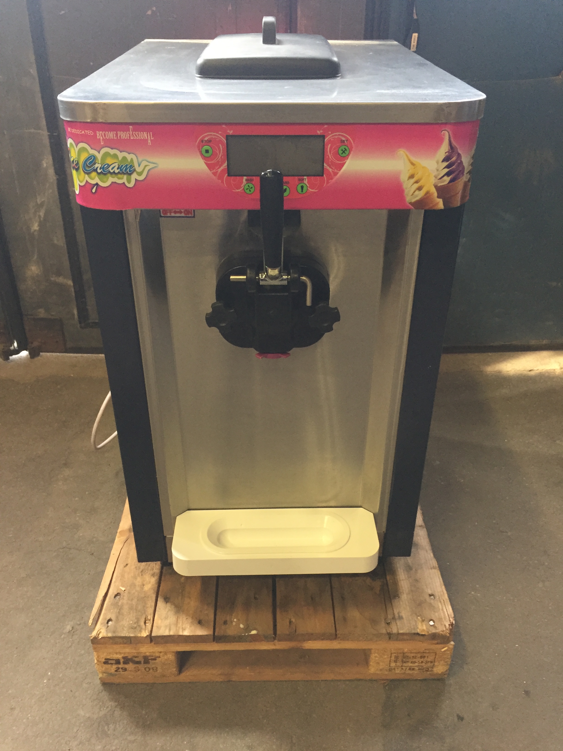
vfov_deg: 61.7
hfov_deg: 48.2
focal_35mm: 29
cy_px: 376
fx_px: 629
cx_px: 282
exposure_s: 1/33
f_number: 2.2
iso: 160
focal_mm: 4.15
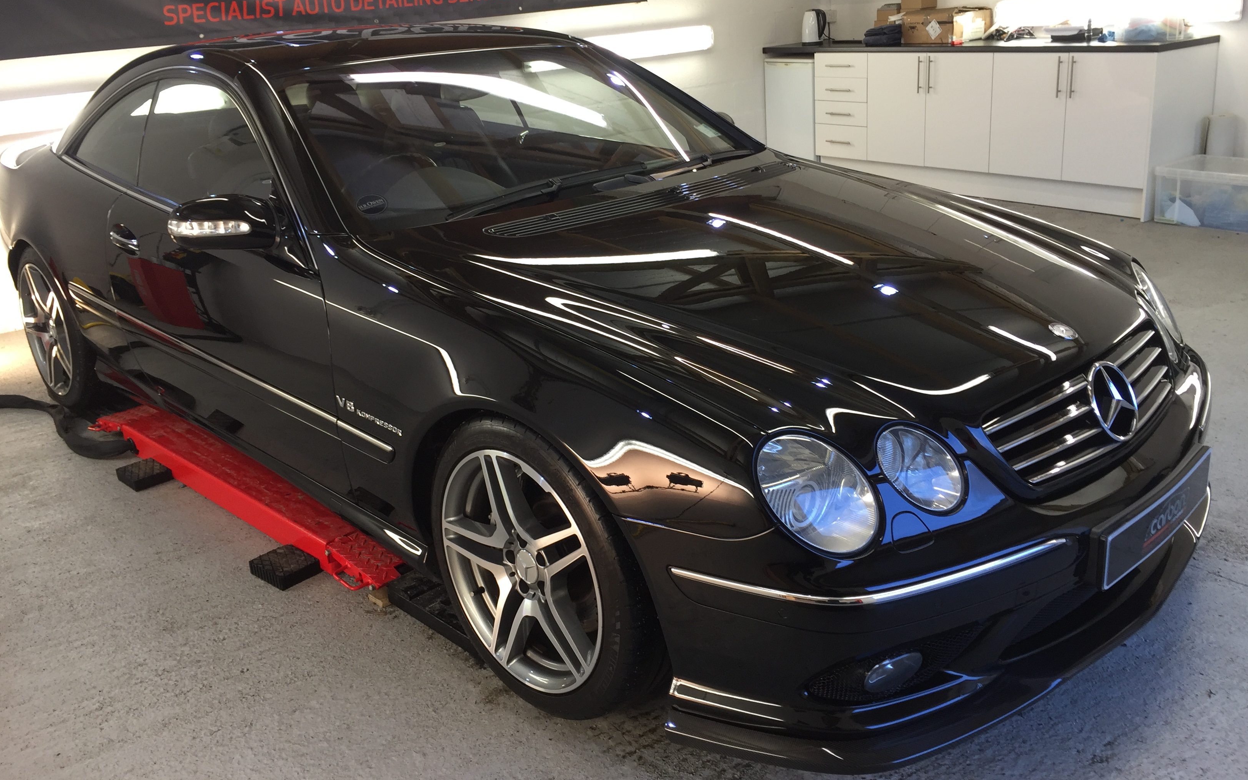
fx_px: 1054
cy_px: 352
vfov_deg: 40.6
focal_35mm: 31
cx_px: 622
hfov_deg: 61.2
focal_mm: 4.15
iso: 40
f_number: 2.2
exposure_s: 1/50
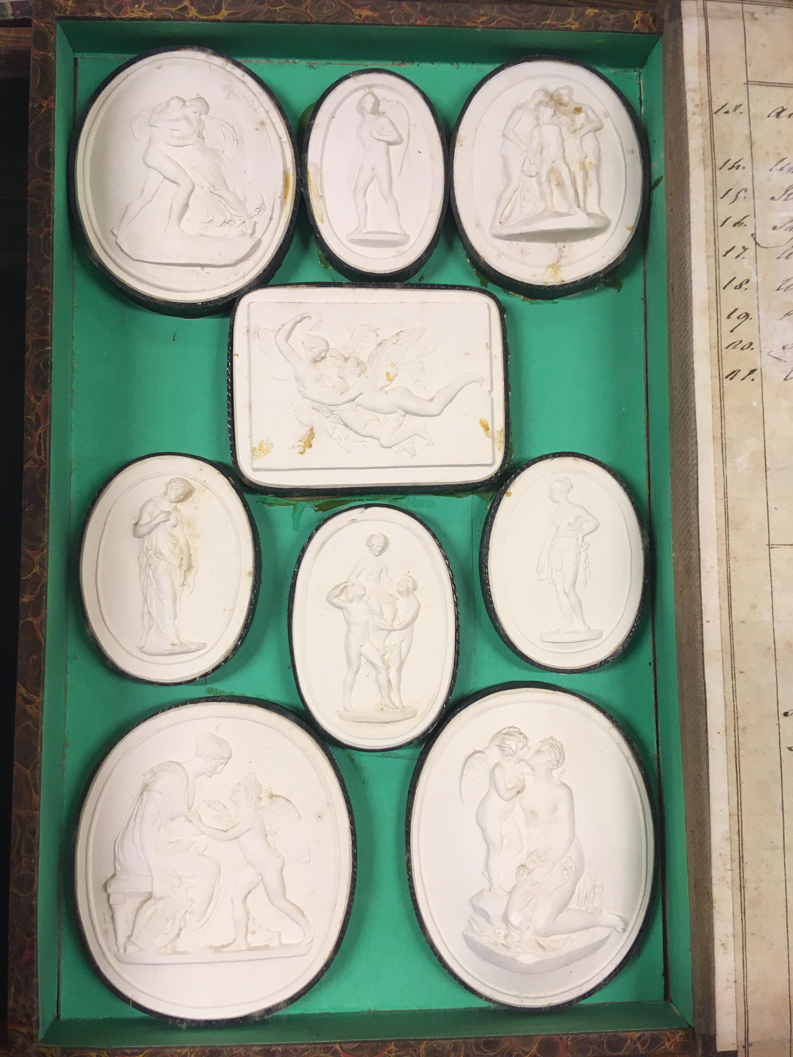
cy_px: 528
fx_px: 886
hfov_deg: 48.2
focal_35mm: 29
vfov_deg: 61.7
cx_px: 396
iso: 50
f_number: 2.2
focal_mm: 4.15
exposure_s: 1/33
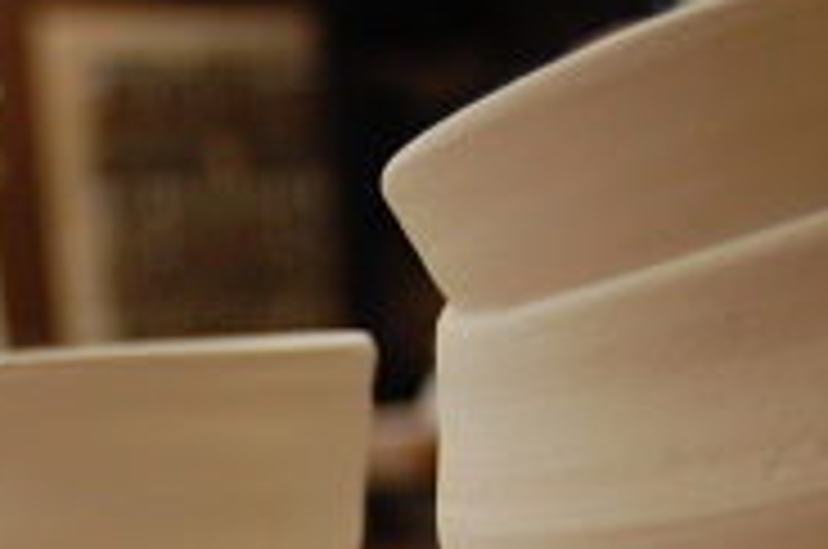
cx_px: -108
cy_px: 691
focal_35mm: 153
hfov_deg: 13.2
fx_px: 3513
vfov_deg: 8.8
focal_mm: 28
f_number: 4.2
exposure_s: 1/50
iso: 400
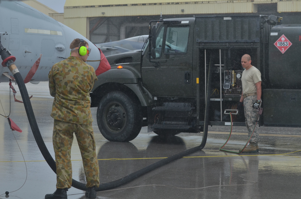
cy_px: 100
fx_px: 876
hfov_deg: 19.5
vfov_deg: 13.0
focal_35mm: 105
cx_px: 150
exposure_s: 1/800
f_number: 6.3
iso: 200
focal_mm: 70
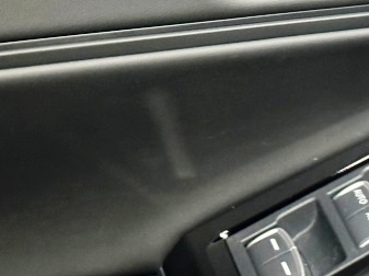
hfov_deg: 13.3
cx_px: 393
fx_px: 1555
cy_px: 28
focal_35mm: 146
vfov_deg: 10.1
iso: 400
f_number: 1.78
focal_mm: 6.86
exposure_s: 1/30
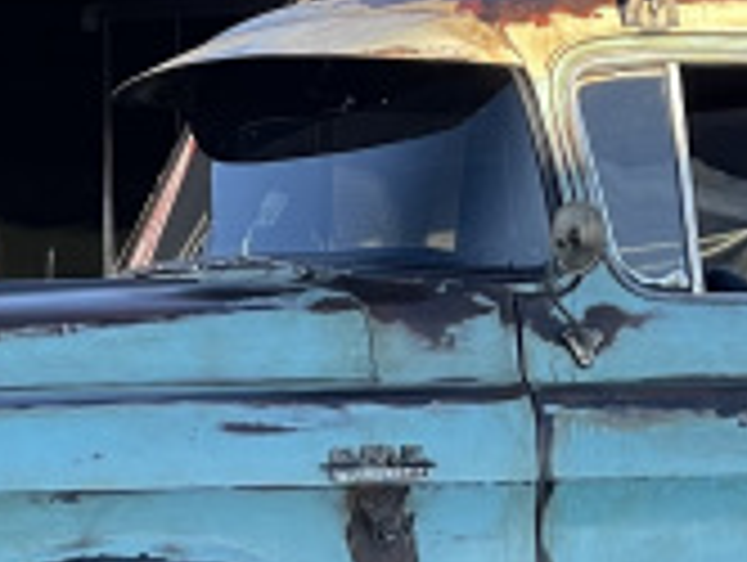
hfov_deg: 6.4
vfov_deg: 4.8
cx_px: 405
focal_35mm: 308
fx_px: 6656
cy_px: 517
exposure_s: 1/550
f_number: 2.2
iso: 20
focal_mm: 7.5
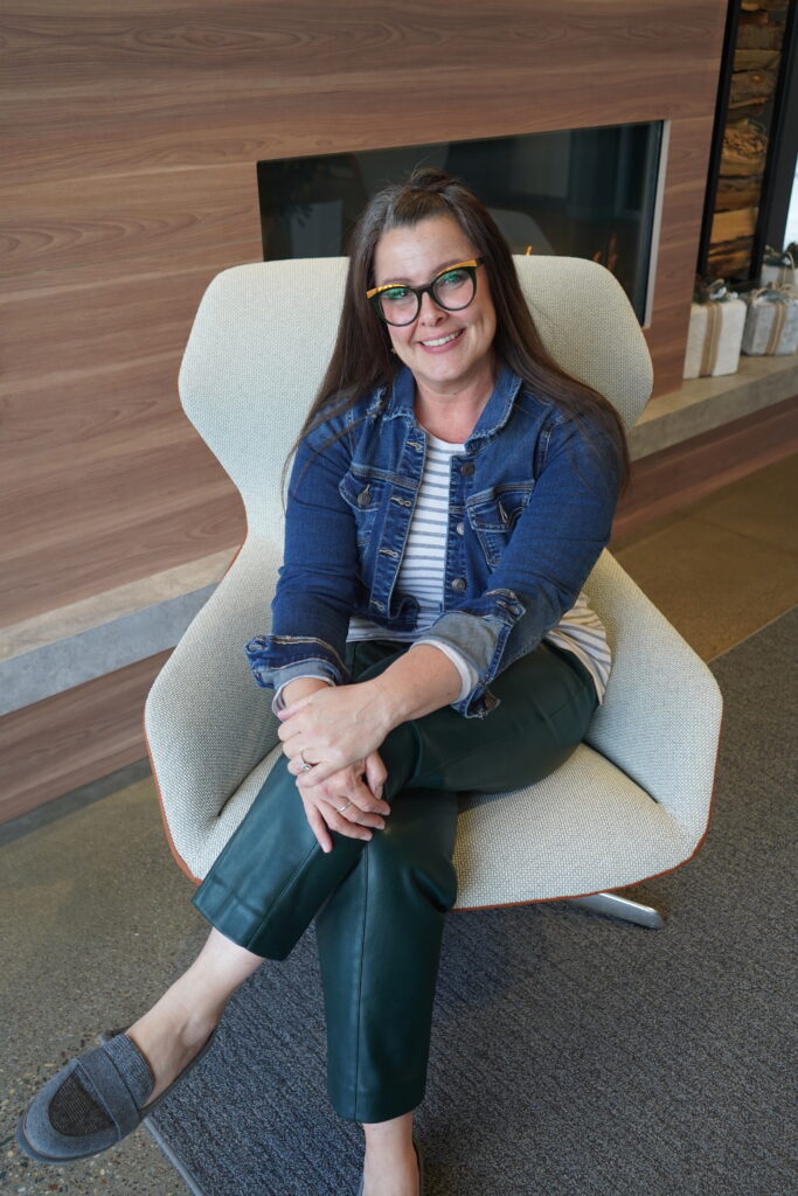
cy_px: 598
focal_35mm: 30
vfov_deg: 61.9
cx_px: 399
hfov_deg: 43.6
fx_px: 997
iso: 800
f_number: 4
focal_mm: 30
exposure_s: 1/160
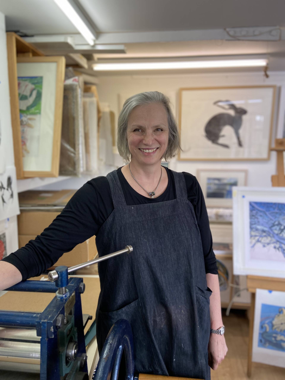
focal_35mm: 26
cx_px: 142
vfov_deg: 67.3
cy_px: 190
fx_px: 285
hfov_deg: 53.1
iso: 32
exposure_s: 1/137
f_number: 1.8
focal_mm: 4.25
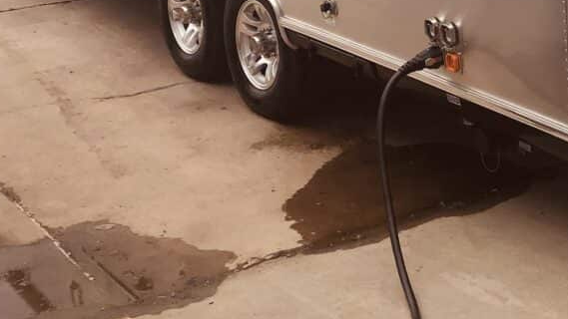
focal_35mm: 75
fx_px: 1130
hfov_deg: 26.7
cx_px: 563
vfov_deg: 15.1
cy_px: -130
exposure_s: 1/1412
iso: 20
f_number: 1.8
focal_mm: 3.99
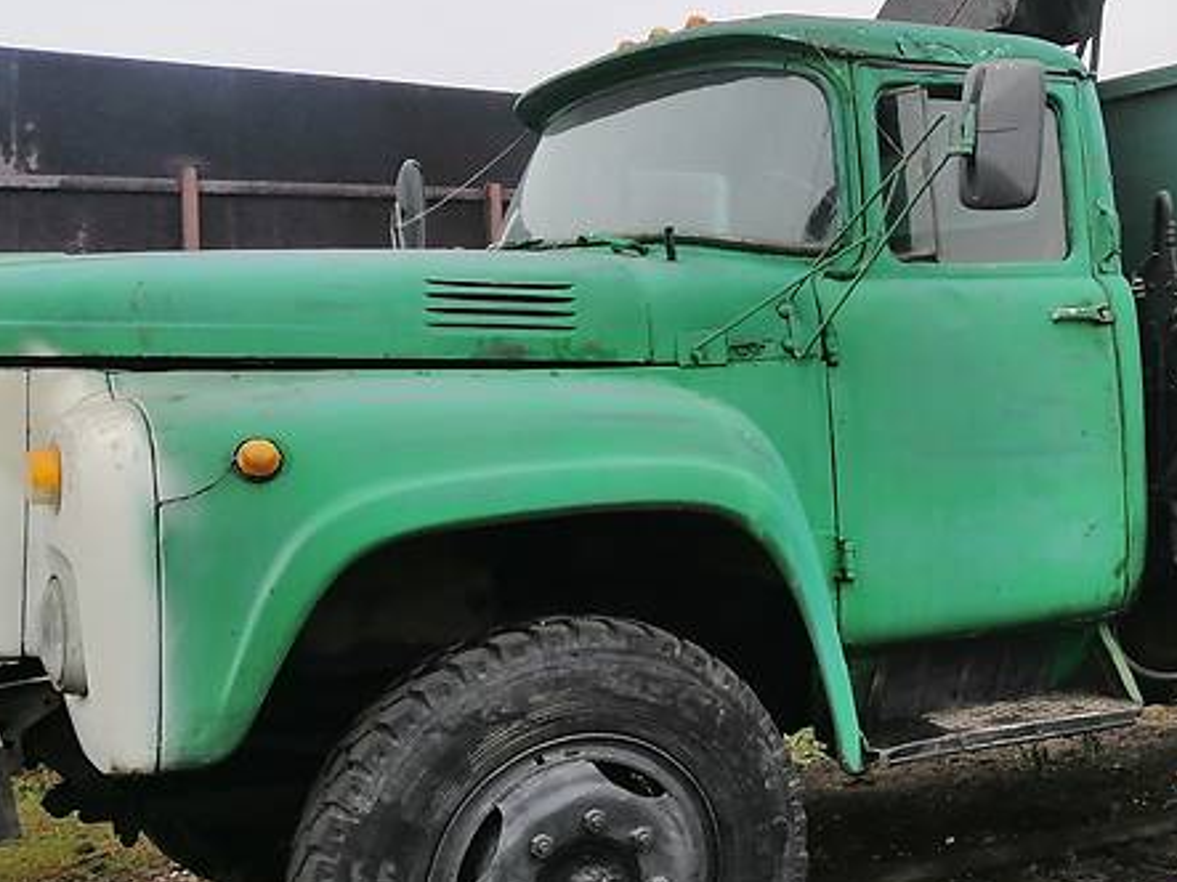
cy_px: 441
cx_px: 911
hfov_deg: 39.1
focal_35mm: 47
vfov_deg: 30.9
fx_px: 1598
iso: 64
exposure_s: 1/100
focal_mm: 3.8
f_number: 2.2
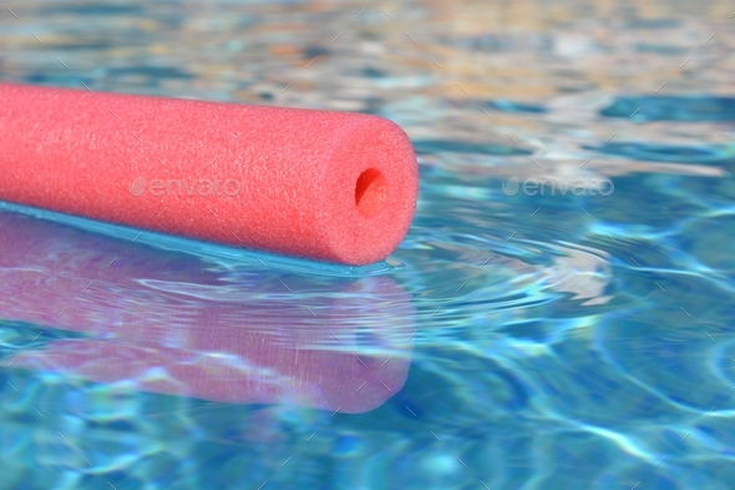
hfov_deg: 24.6
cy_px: 245
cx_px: 368
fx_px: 1684
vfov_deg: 16.5
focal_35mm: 82
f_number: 8
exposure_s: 1/250
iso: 100
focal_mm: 55
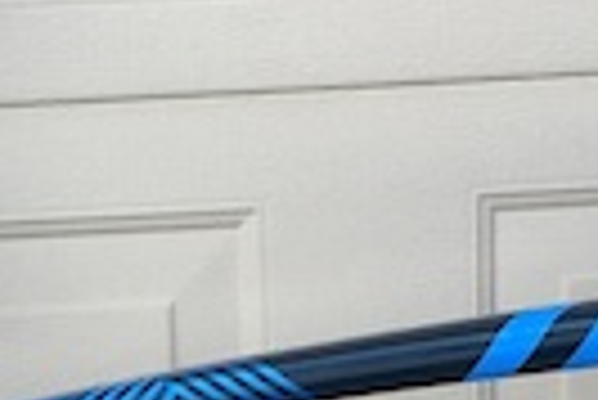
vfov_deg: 7.4
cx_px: 247
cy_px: 751
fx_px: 3010
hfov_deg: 11.3
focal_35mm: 181
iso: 25
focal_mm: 4.15
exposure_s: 1/334
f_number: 2.2
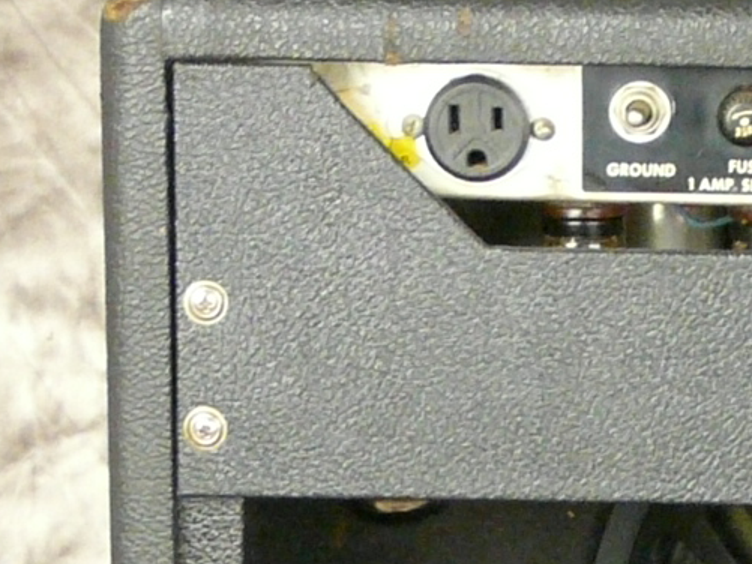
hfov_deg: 7.9
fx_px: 5411
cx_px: 968
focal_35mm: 249
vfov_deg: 5.9
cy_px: 716
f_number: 3.2
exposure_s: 1/40
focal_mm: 8.1
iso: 400
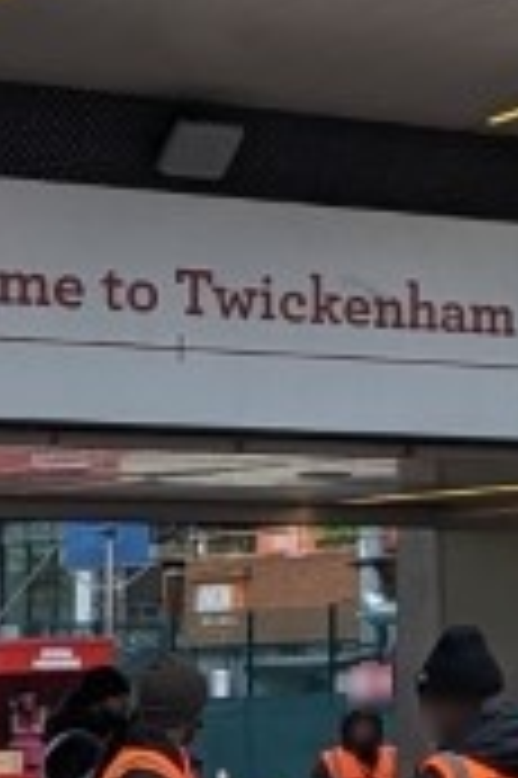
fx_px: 3741
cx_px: 1385
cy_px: 346
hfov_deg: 7.3
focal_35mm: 173
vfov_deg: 11.9
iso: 48
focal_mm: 6.81
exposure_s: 1/935
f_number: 1.85
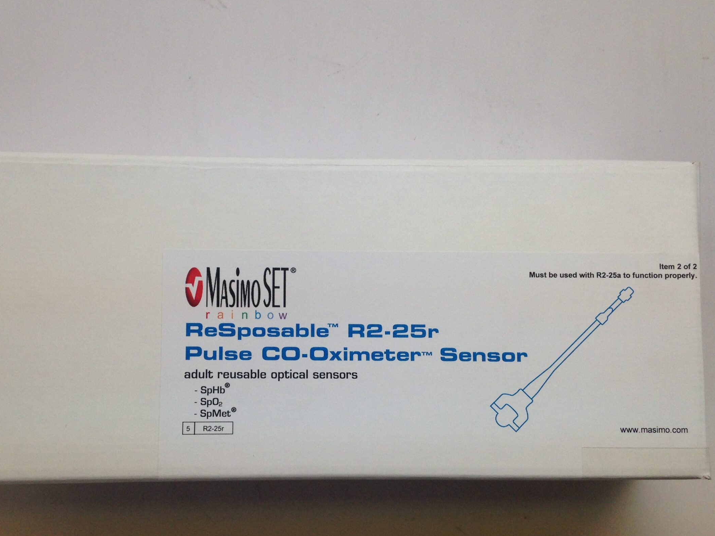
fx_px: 826
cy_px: 296
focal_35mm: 40
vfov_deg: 35.9
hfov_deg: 46.6
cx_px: 302
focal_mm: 4.12
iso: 80
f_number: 2.4
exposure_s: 1/120
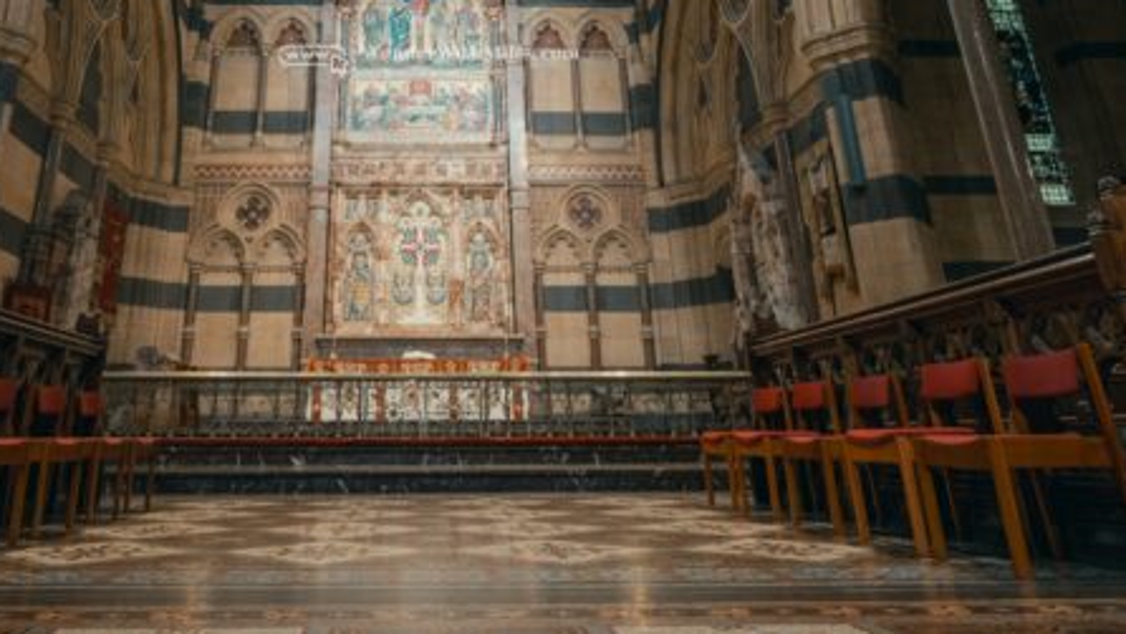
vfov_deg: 36.5
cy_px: 61
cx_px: 429
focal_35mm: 30
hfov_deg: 63.5
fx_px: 896
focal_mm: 20
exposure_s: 1/9
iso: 800
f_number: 4
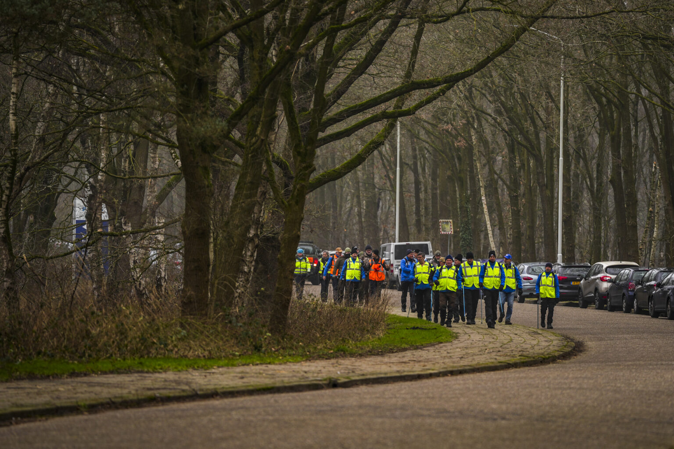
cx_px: 337
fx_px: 3744
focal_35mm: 200
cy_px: 224
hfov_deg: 10.3
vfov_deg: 6.9
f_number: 2.8
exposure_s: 1/250
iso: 100
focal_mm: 200
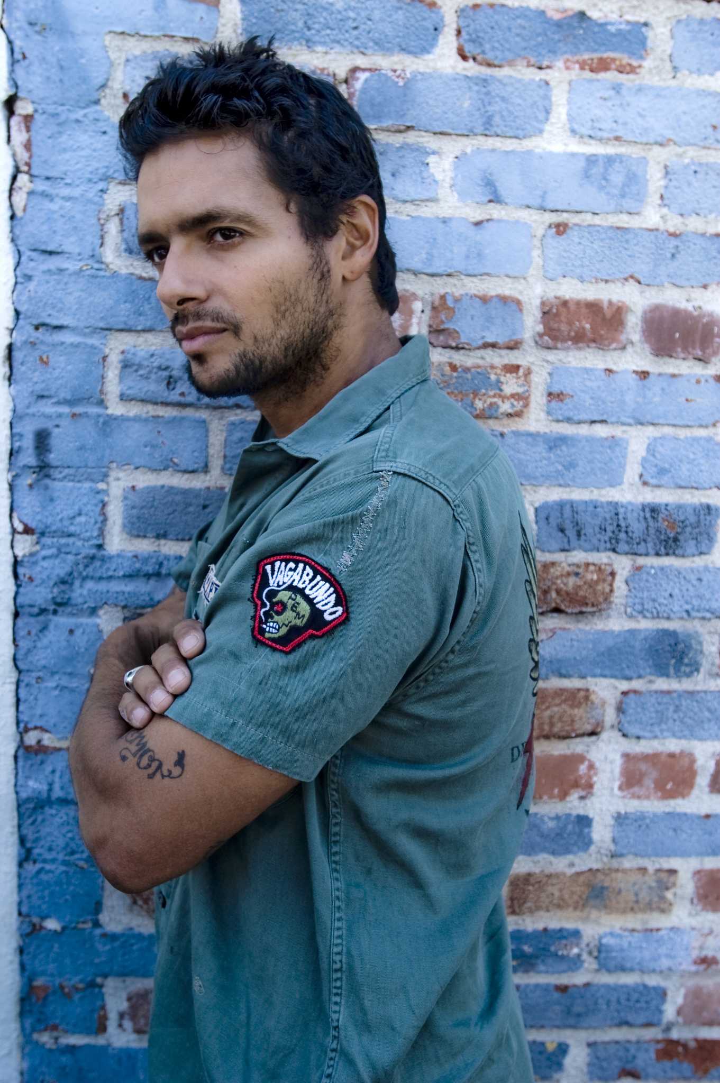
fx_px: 1082
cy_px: 542
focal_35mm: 36
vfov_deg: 53.2
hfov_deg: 36.8
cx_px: 360
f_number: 4.5
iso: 200
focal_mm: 24
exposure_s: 1/160
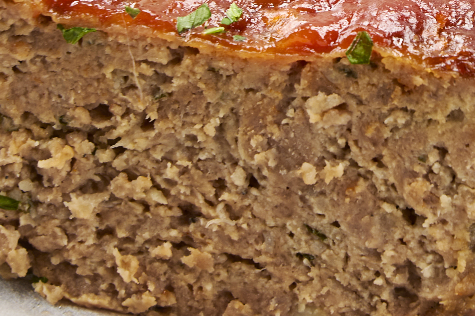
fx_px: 4221
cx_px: 411
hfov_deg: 6.4
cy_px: -97
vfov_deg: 4.3
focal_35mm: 320
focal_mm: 70
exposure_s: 1/100
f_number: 8
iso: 100
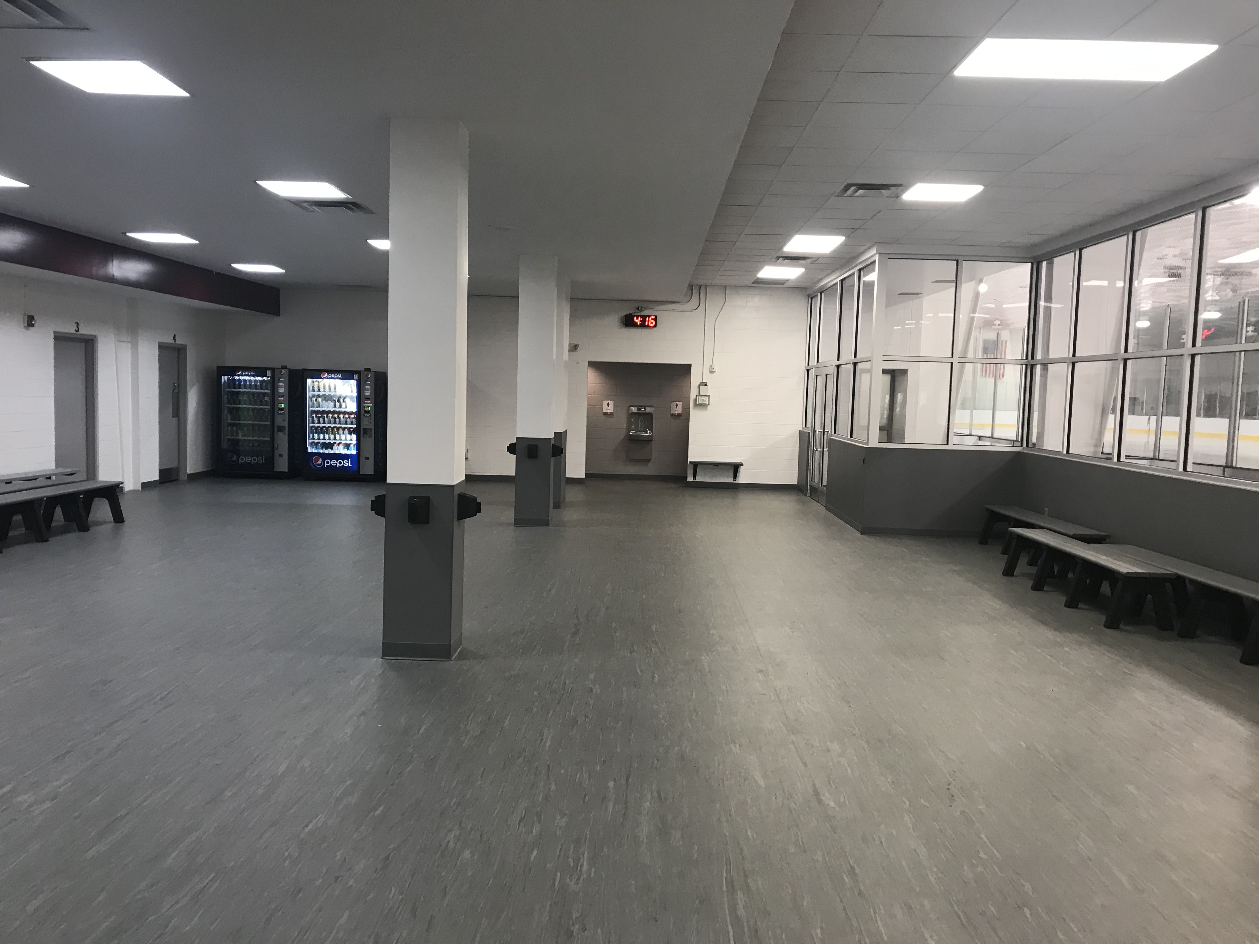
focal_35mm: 28
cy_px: 472
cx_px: 630
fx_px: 1018
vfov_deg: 49.7
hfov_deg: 63.4
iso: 40
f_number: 1.8
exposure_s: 1/20
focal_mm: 3.99
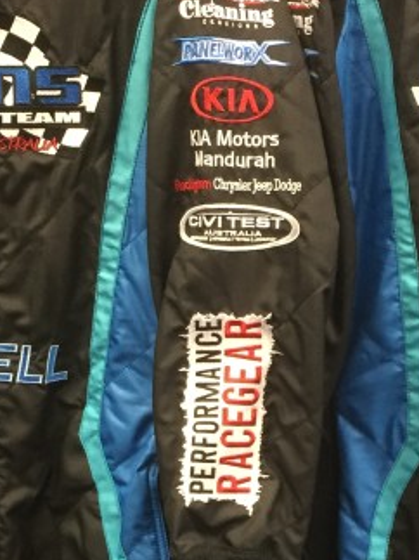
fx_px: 1486
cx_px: 244
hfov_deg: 16.0
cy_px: 491
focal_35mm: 92
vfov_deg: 20.9
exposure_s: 1/33
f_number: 2.2
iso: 200
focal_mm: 4.15
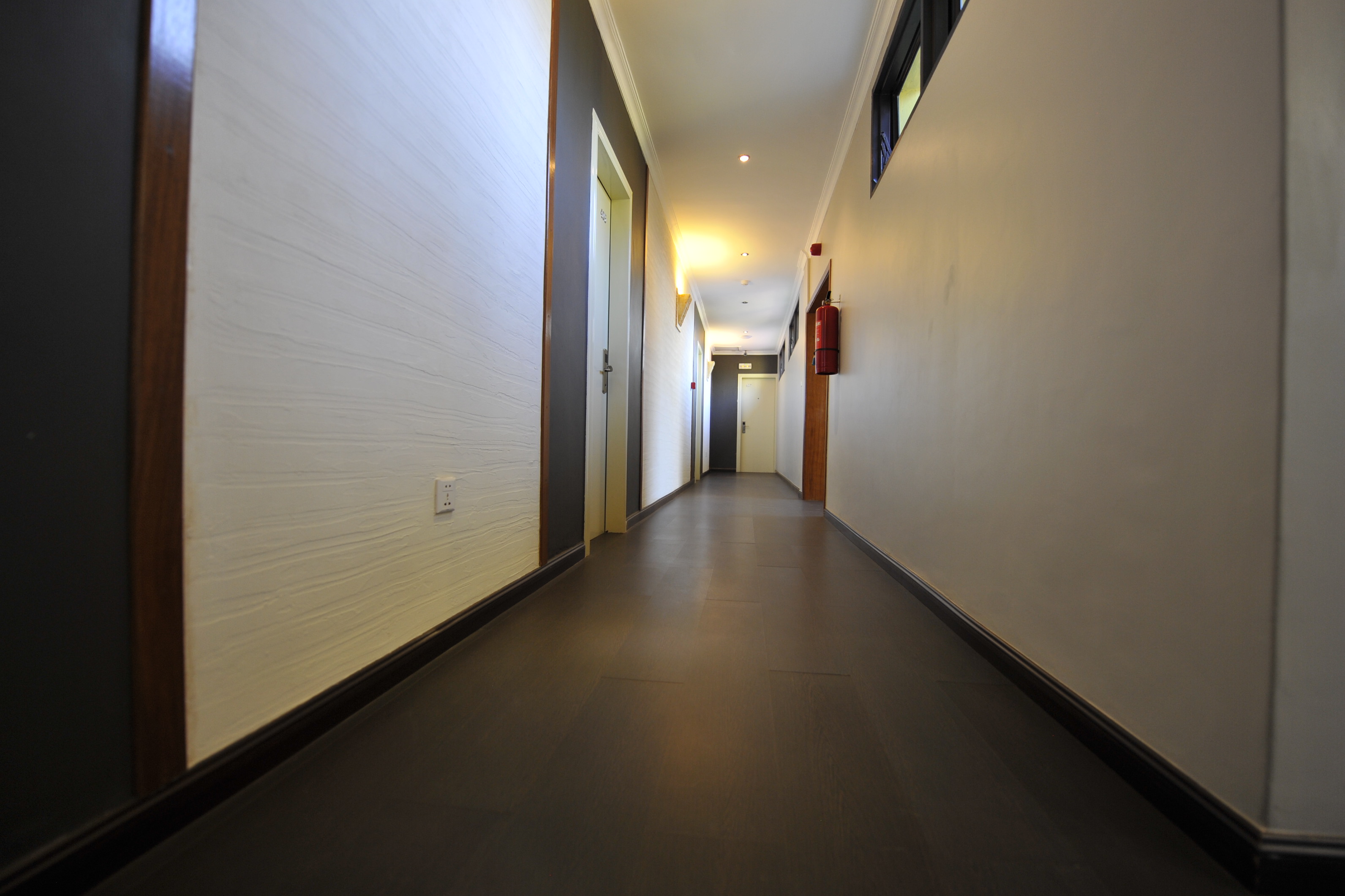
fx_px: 560
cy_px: 448
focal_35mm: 15
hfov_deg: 100.4
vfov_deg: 77.3
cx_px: 672
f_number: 2.8
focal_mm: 15
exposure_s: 1/40
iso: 640
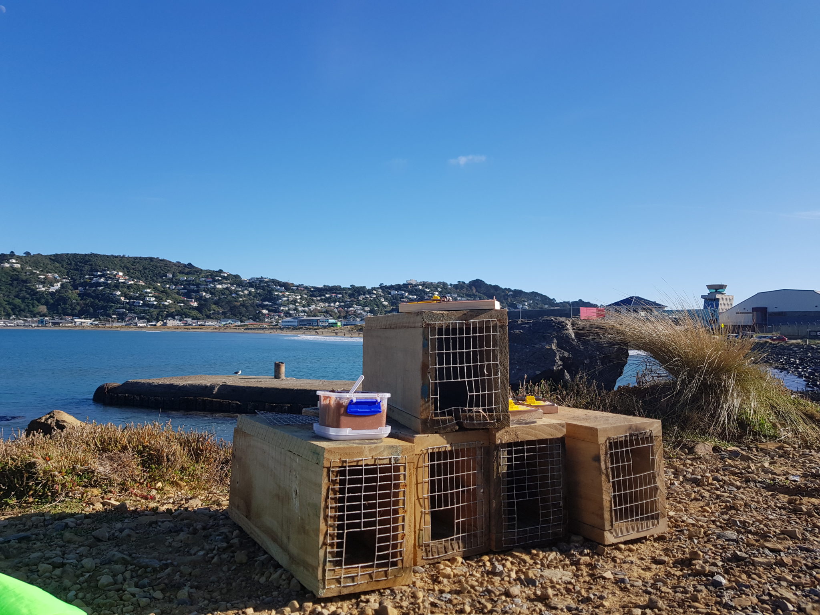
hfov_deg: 67.3
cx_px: 410
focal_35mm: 26
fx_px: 616
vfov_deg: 53.1
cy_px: 308
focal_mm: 4.2
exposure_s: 1/1832
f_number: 1.7
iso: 40
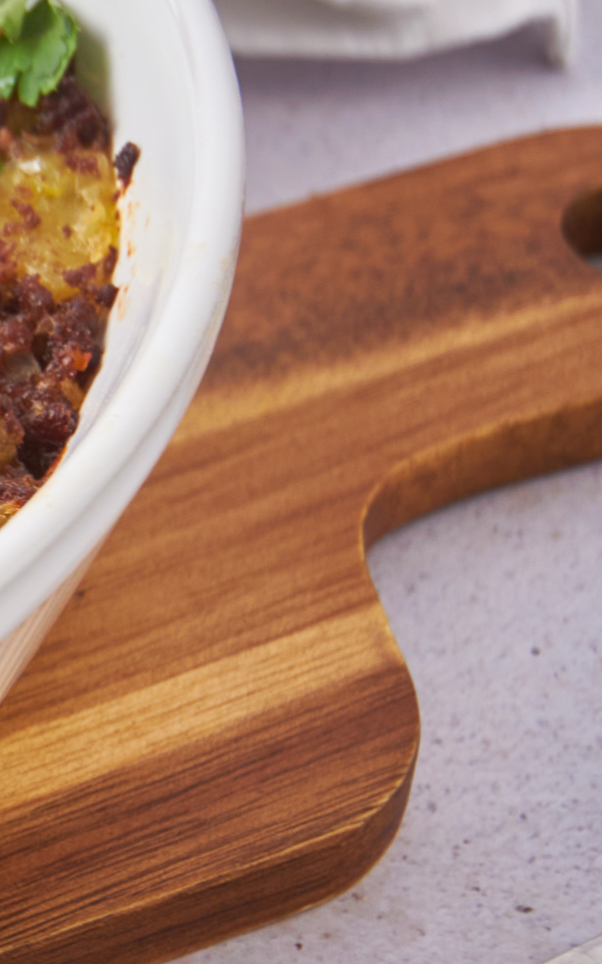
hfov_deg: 5.1
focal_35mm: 250
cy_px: 620
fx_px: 6561
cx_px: -760
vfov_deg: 8.4
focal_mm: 46
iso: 100
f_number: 4.5
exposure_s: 1/100
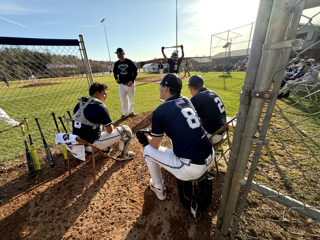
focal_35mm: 14
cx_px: 160
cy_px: 120
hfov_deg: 102.1
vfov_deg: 85.7
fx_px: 129
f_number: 2.2
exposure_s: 1/455
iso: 50
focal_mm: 2.22
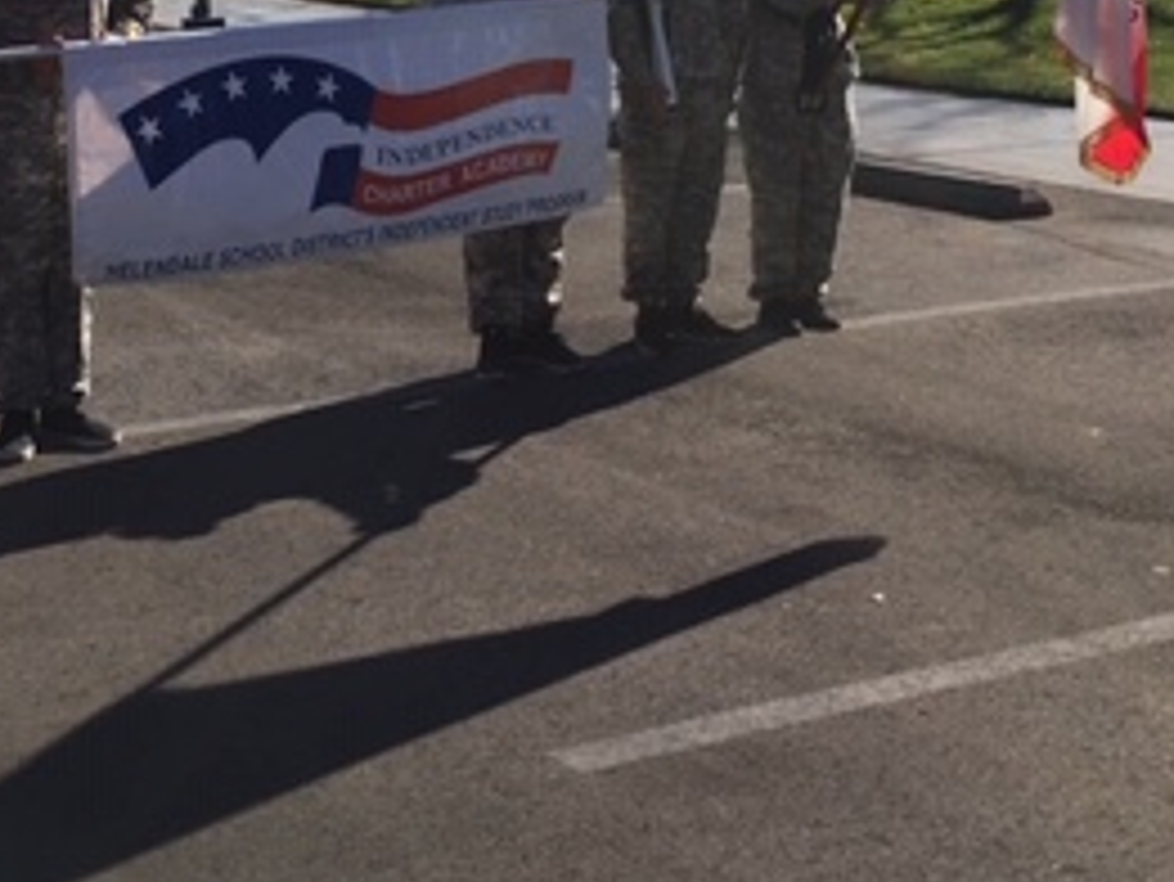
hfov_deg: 27.3
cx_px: 436
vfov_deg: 20.1
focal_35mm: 71
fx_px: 2409
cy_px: -14
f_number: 2.2
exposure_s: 1/2024
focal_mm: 4.15
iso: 25
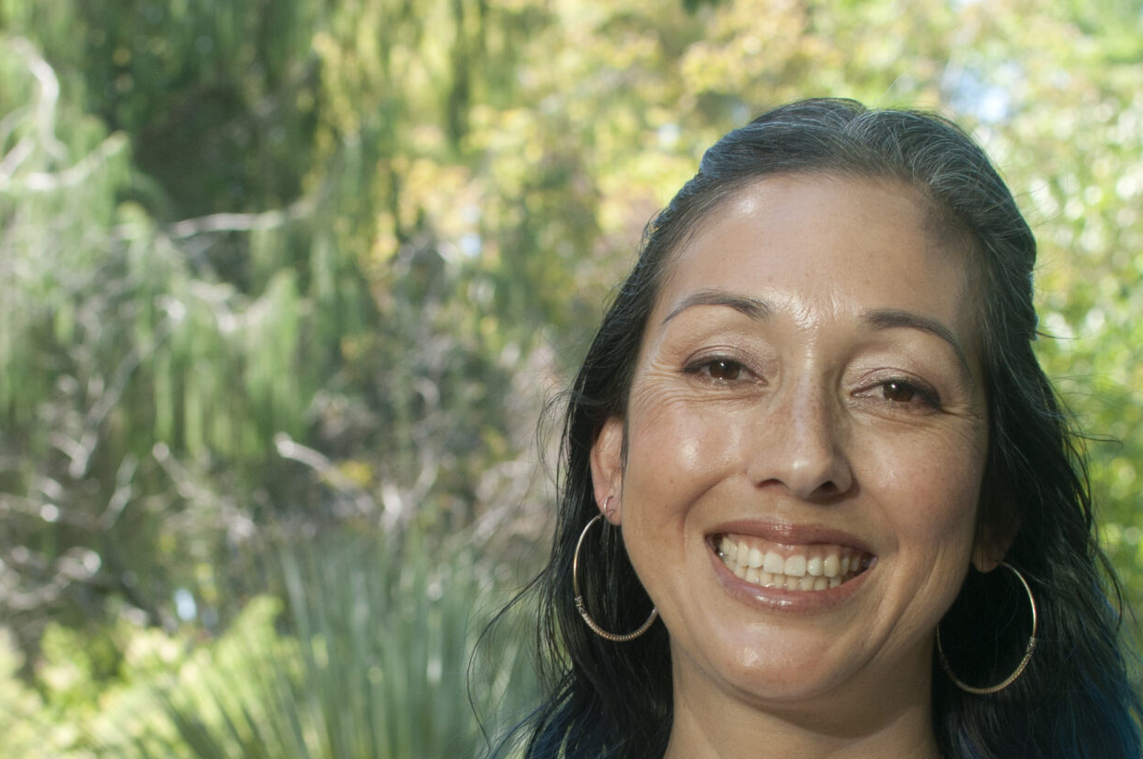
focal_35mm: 109
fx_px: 3458
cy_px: 711
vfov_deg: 12.4
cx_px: 404
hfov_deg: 18.7
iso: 200
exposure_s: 1/200
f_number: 4.5
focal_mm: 35
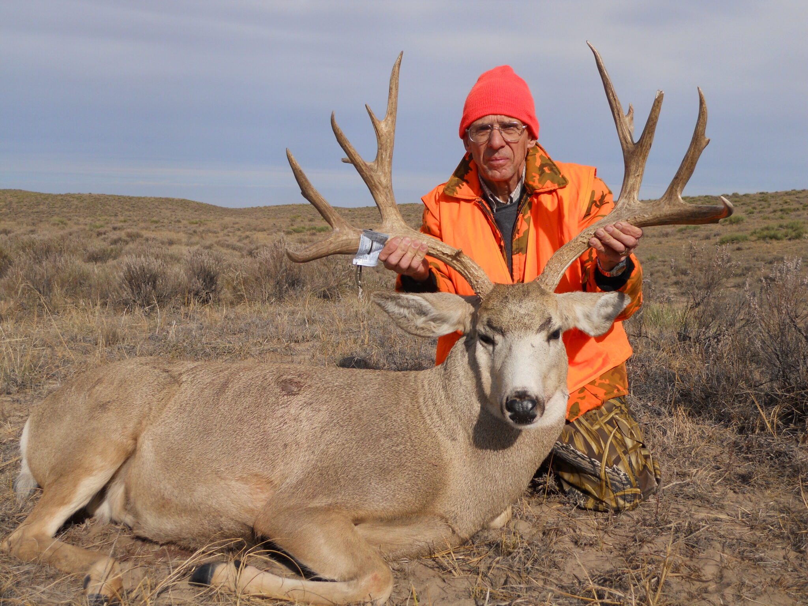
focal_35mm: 36
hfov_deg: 51.4
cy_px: 303
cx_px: 404
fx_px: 840
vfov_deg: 39.7
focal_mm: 6.4
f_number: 6
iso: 80
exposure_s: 1/500
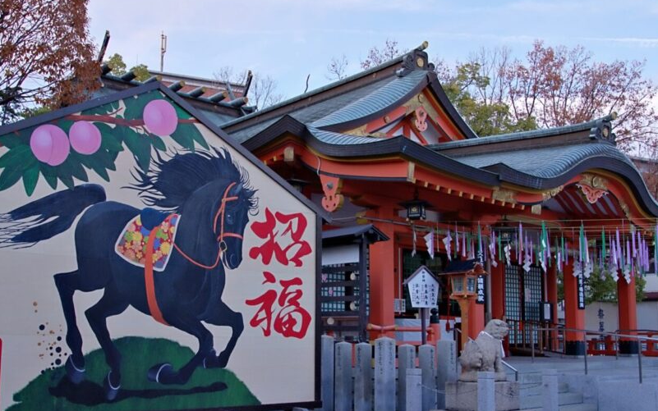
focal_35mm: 43
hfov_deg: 46.1
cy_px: 230
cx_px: 288
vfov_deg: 29.9
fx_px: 771
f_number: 8
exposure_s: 1/50
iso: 640
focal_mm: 22
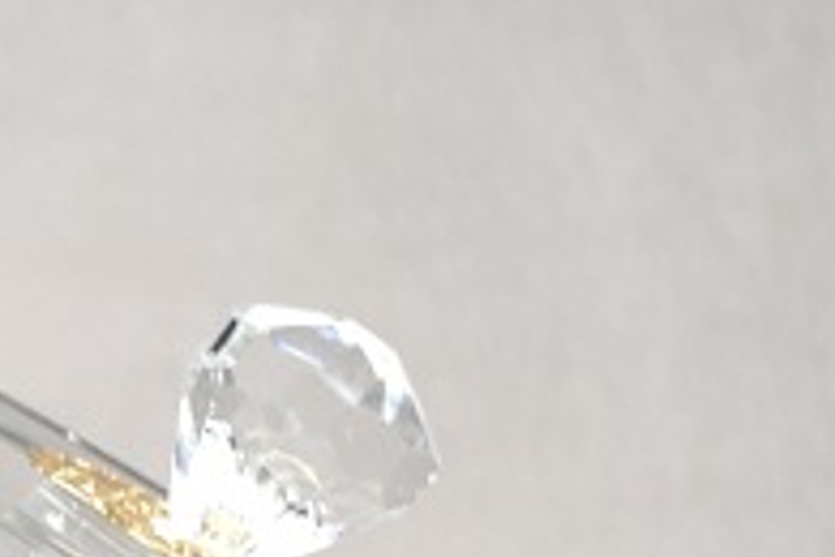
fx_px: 5185
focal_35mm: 224
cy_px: 1320
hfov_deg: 8.7
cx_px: -805
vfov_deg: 5.9
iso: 1600
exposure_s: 1/80
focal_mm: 29
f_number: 4.2
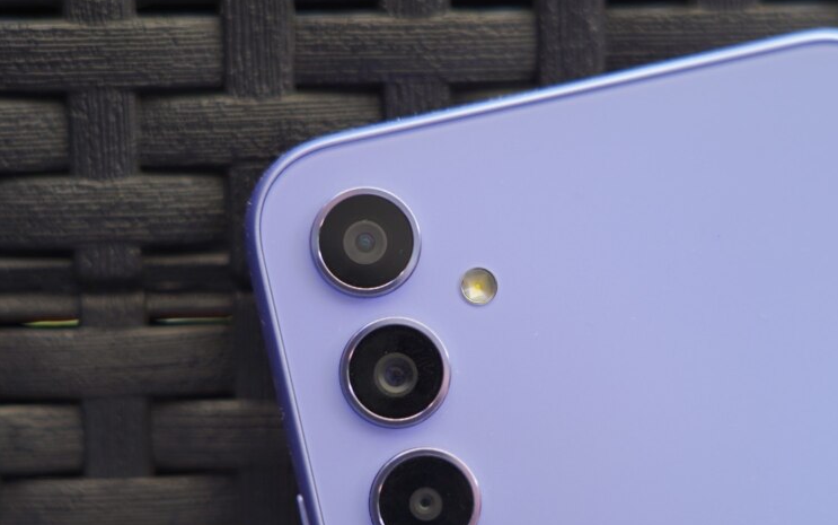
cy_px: 358
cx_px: 494
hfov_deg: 16.0
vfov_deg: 10.1
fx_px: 2970
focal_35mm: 130
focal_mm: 79
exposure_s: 1/80
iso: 125
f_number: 4
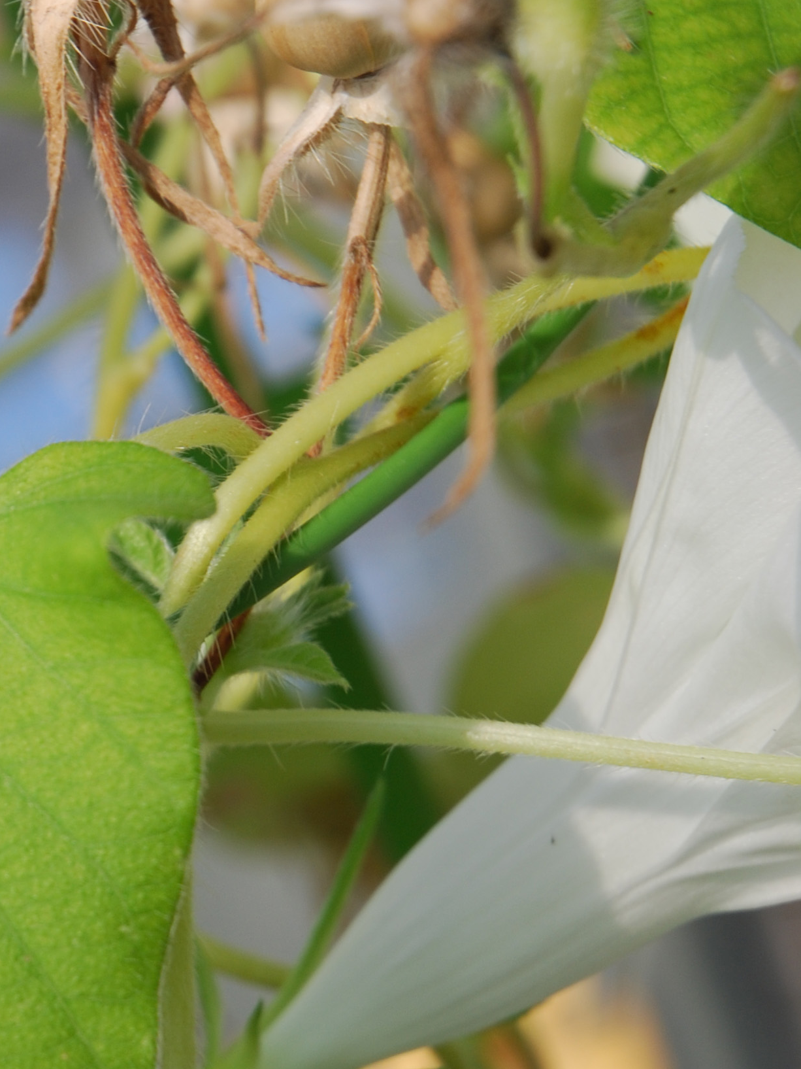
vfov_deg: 10.5
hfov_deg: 7.8
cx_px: -38
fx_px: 5805
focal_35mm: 188
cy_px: 731
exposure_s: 1/200
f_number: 8
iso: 100
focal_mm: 55
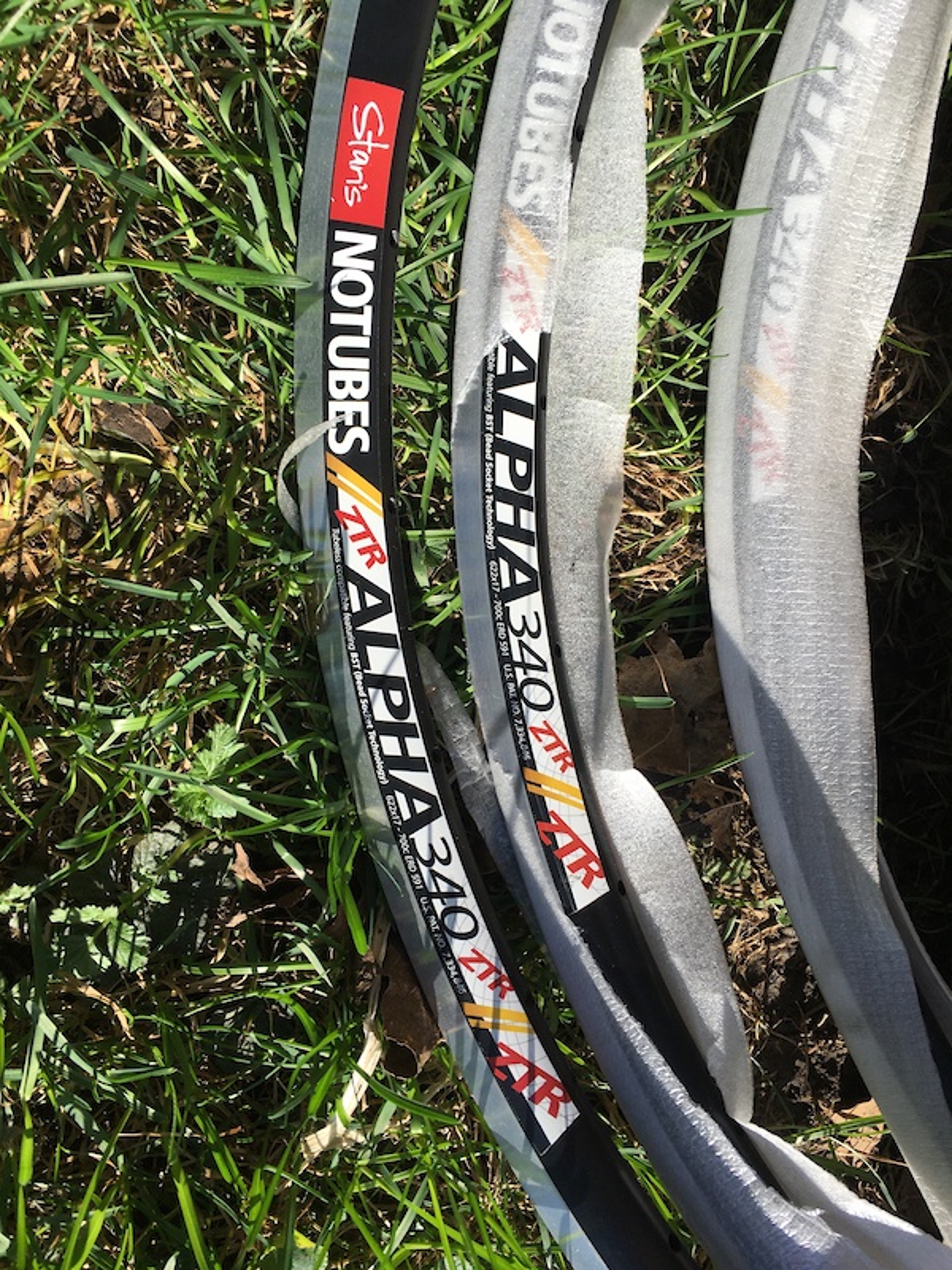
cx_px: 476
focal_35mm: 29
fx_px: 1063
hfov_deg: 48.2
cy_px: 635
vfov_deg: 61.7
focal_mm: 4.15
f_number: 2.2
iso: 25
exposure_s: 1/1261
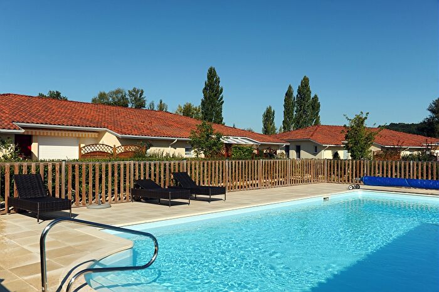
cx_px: 220
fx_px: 390
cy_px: 146
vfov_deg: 41.1
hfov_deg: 58.7
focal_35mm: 32
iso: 200
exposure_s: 1/1250
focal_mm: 32
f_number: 7.1
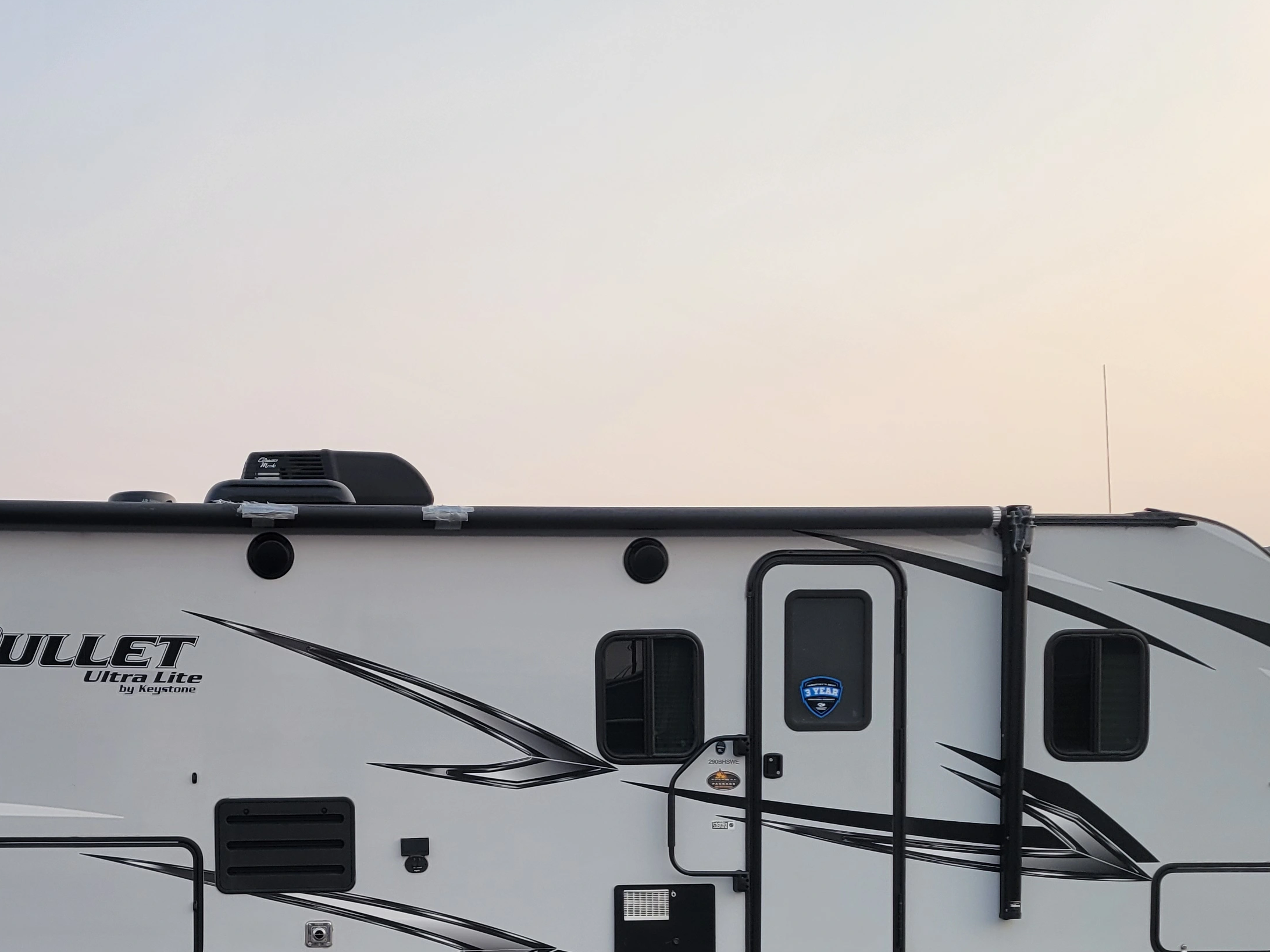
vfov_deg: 29.1
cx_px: 337
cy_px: 847
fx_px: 1761
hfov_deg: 38.7
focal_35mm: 48
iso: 40
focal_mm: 5.4
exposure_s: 1/606
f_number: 1.8
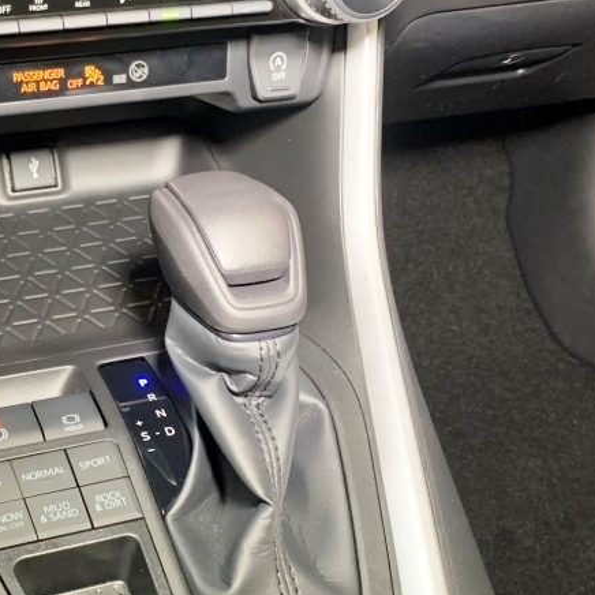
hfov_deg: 30.5
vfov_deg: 31.6
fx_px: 1050
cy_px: 325
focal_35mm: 54
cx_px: 81
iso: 320
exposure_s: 1/30
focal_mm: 4.25
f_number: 1.8
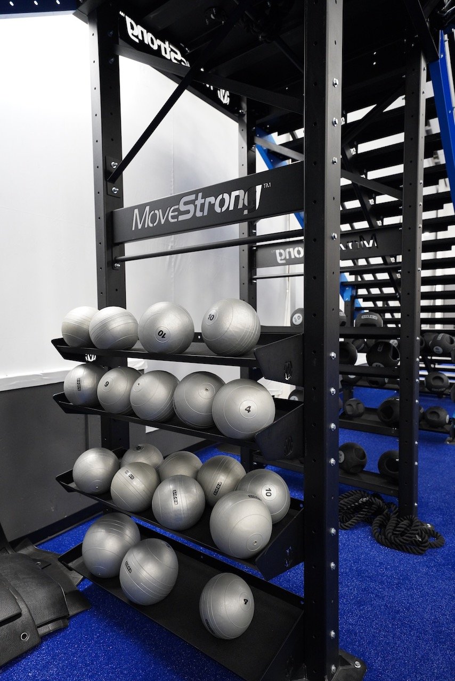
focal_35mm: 22
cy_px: 340
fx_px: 417
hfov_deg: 57.3
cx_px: 228
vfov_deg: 78.6
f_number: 2.8
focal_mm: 22
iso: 3200
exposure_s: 1/160
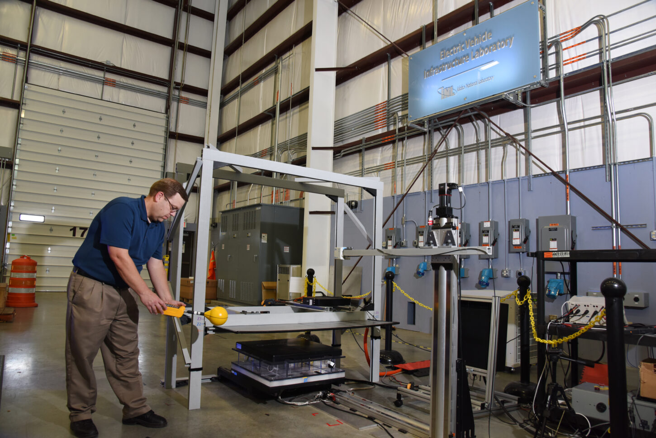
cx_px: 328
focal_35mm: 24
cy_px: 219
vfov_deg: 53.2
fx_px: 437
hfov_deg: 73.7
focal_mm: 24
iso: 1000
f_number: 5.6
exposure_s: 1/80
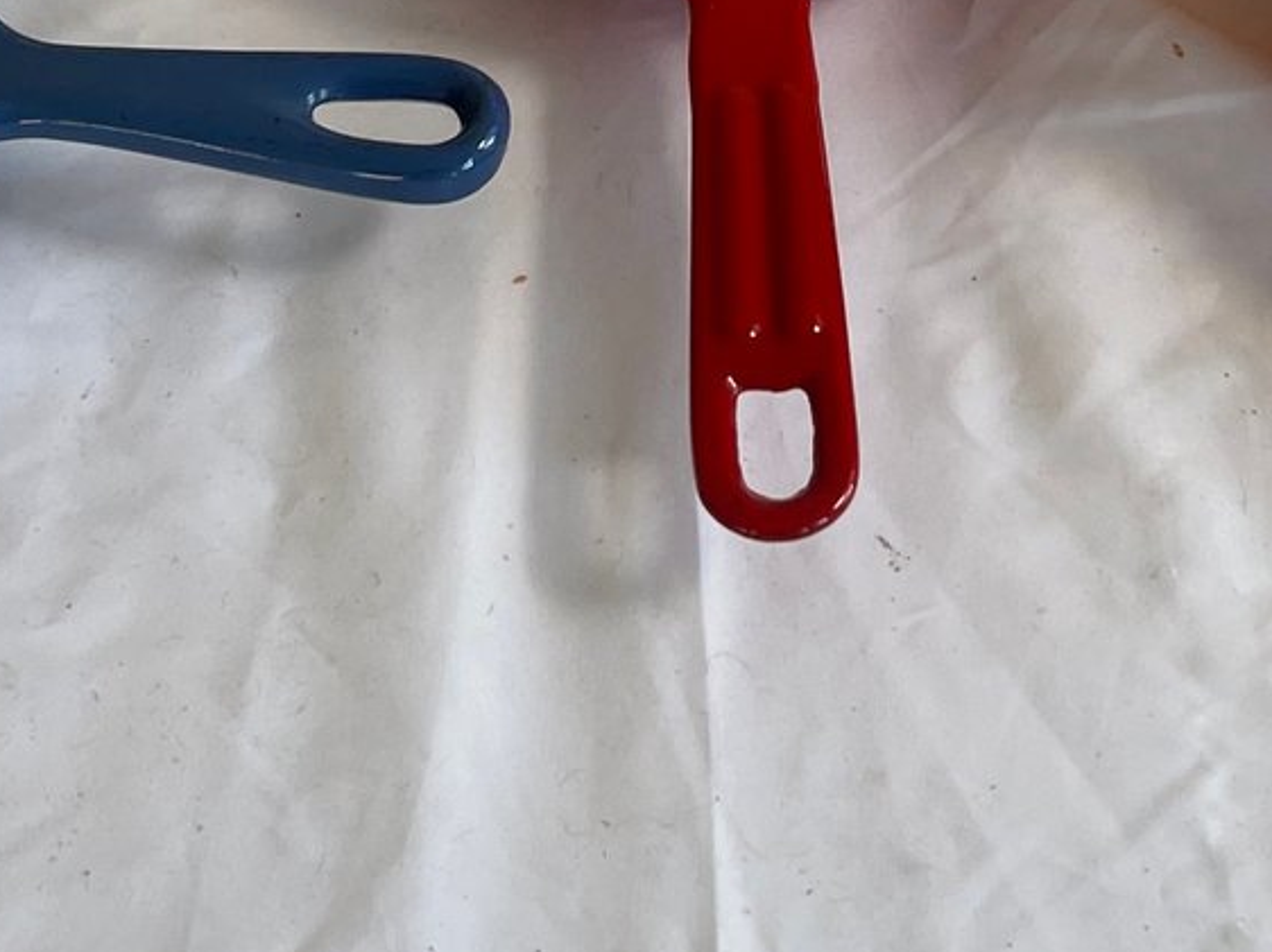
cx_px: 783
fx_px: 3269
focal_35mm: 89
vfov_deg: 15.5
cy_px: -393
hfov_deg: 22.0
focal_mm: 5.1
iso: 64
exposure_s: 1/121
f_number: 1.6
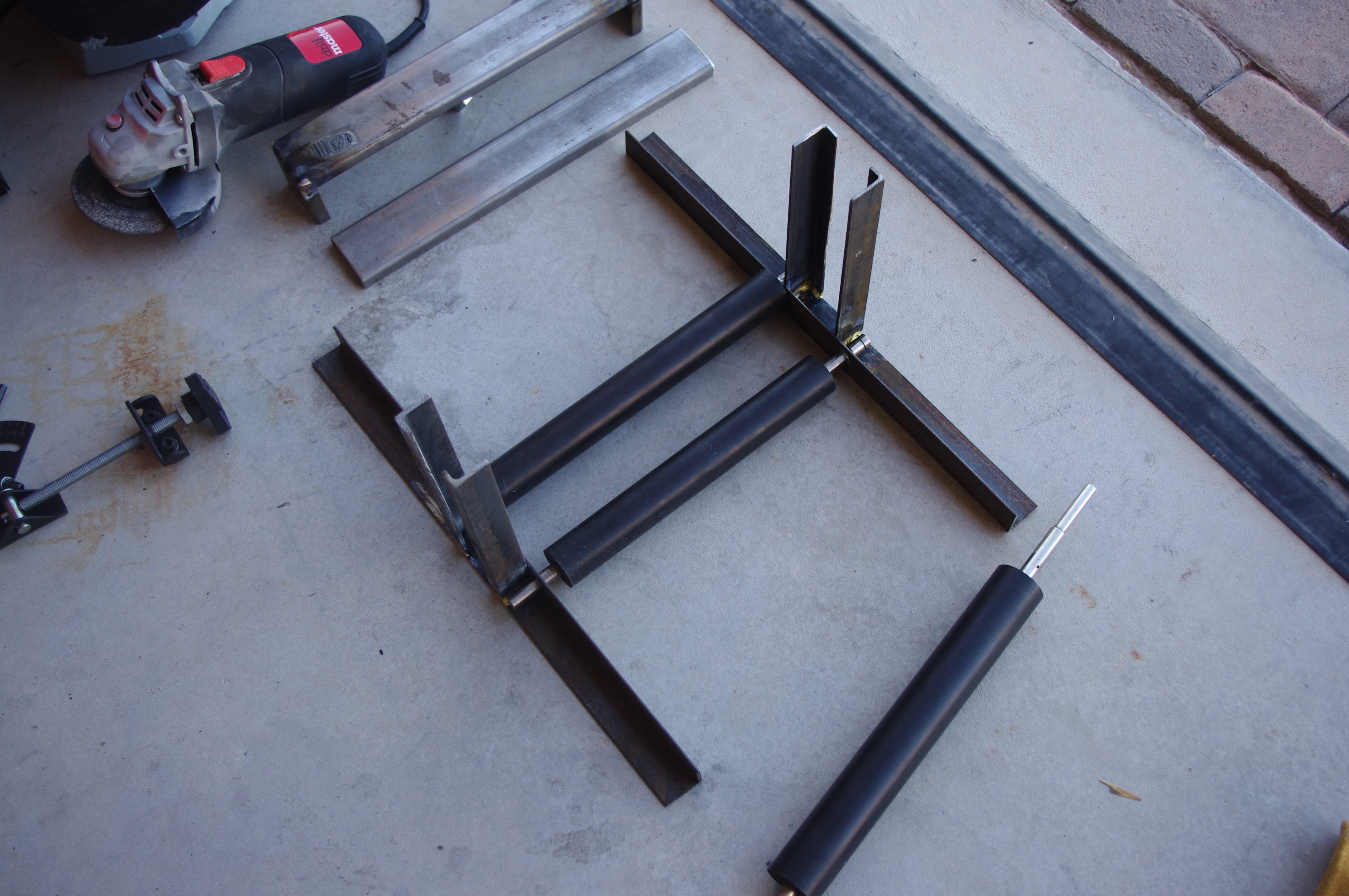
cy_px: 448
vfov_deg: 34.1
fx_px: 1460
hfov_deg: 49.6
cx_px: 674
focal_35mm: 39
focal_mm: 26.25
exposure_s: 1/125
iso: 200
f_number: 4
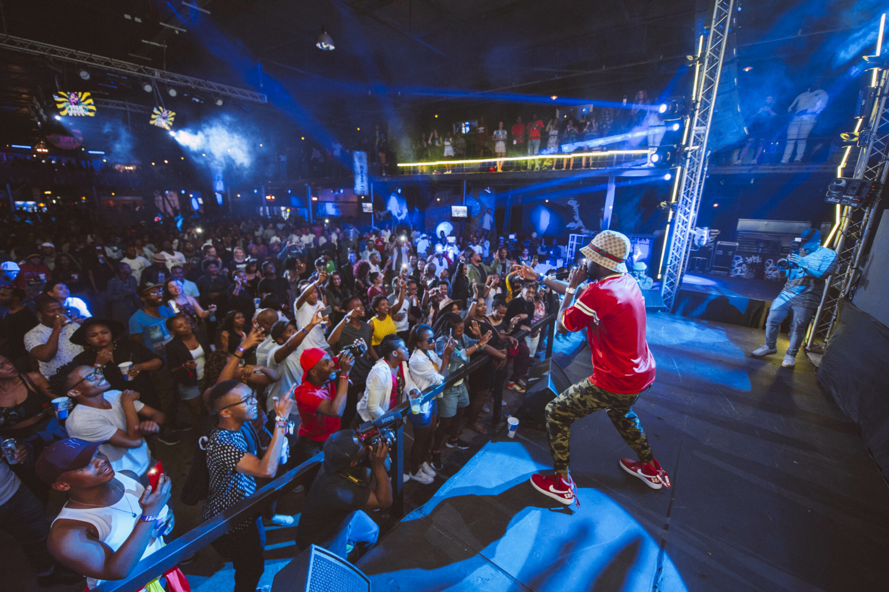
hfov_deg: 104.3
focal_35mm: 14
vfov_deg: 81.1
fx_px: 346
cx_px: 444
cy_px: 296
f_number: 2.8
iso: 2500
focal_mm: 14
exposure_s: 1/160
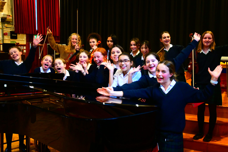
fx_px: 247
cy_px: 76
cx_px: 114
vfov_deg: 34.2
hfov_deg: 49.6
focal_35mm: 39
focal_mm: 26
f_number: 4.5
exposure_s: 1/60
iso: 4500
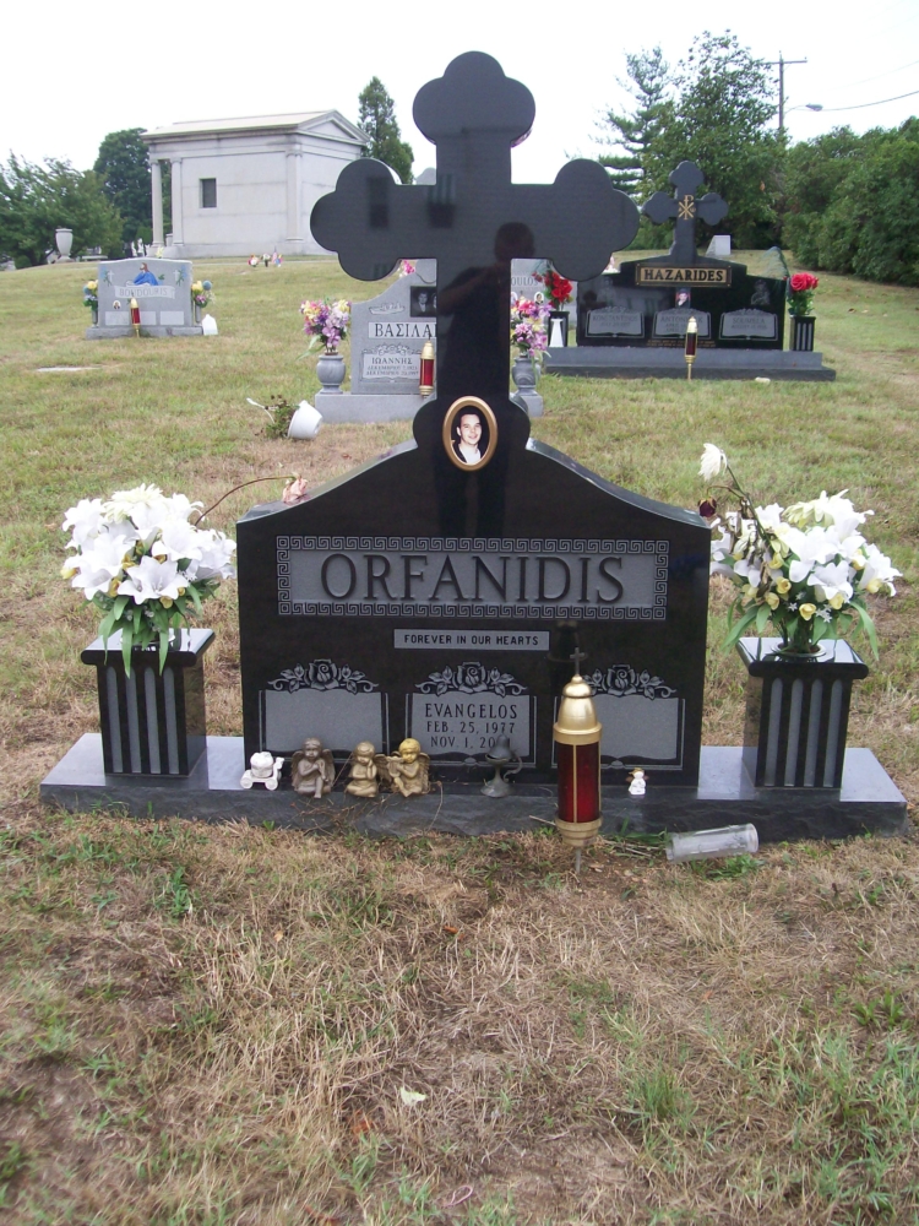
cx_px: 460
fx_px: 1274
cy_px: 613
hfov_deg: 39.7
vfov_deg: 51.4
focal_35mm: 36
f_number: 2.7
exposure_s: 1/562
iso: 80
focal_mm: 6
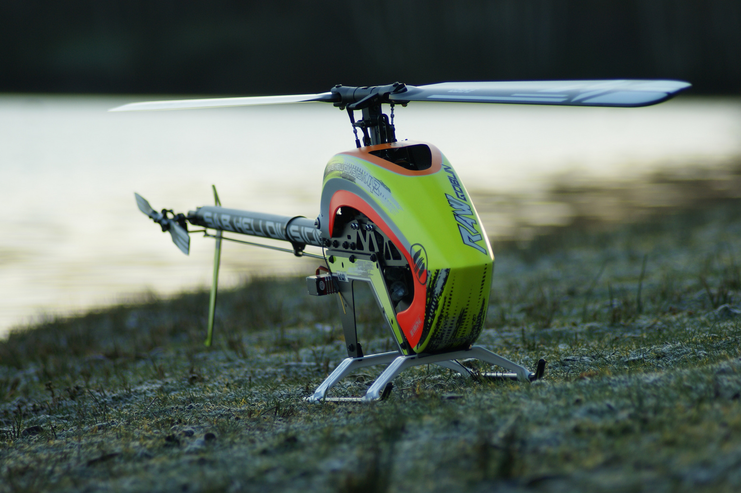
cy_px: 238
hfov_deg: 9.4
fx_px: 4526
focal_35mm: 220
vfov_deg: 6.2
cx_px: 357
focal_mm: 140
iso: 100
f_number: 4.5
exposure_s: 1/250
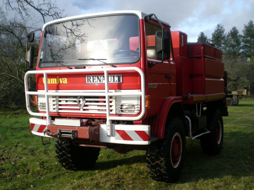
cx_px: 127
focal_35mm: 44
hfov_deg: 42.9
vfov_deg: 32.9
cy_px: 95
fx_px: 323
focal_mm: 7.4
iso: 50
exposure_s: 1/154
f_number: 3.5
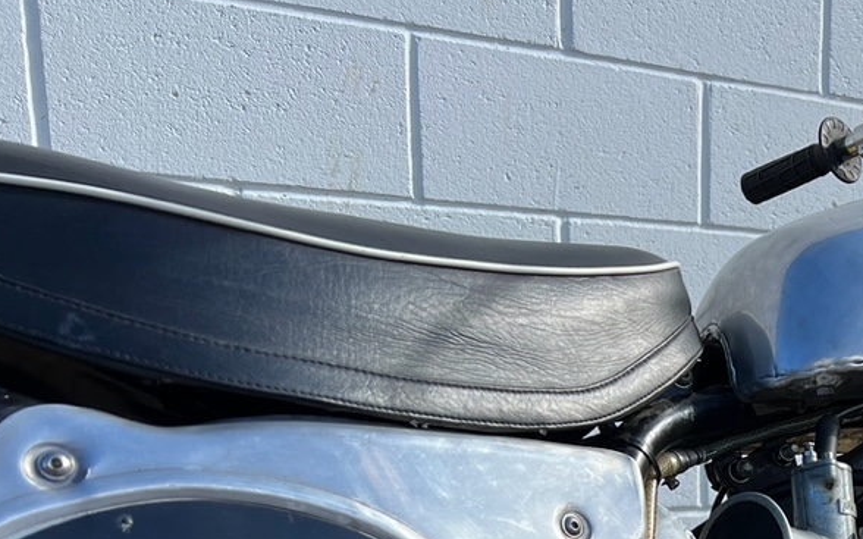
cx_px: 932
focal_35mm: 60
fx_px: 1411
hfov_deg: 30.7
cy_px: 686
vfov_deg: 20.0
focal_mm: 5.7
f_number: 1.5
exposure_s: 1/1934
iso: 50
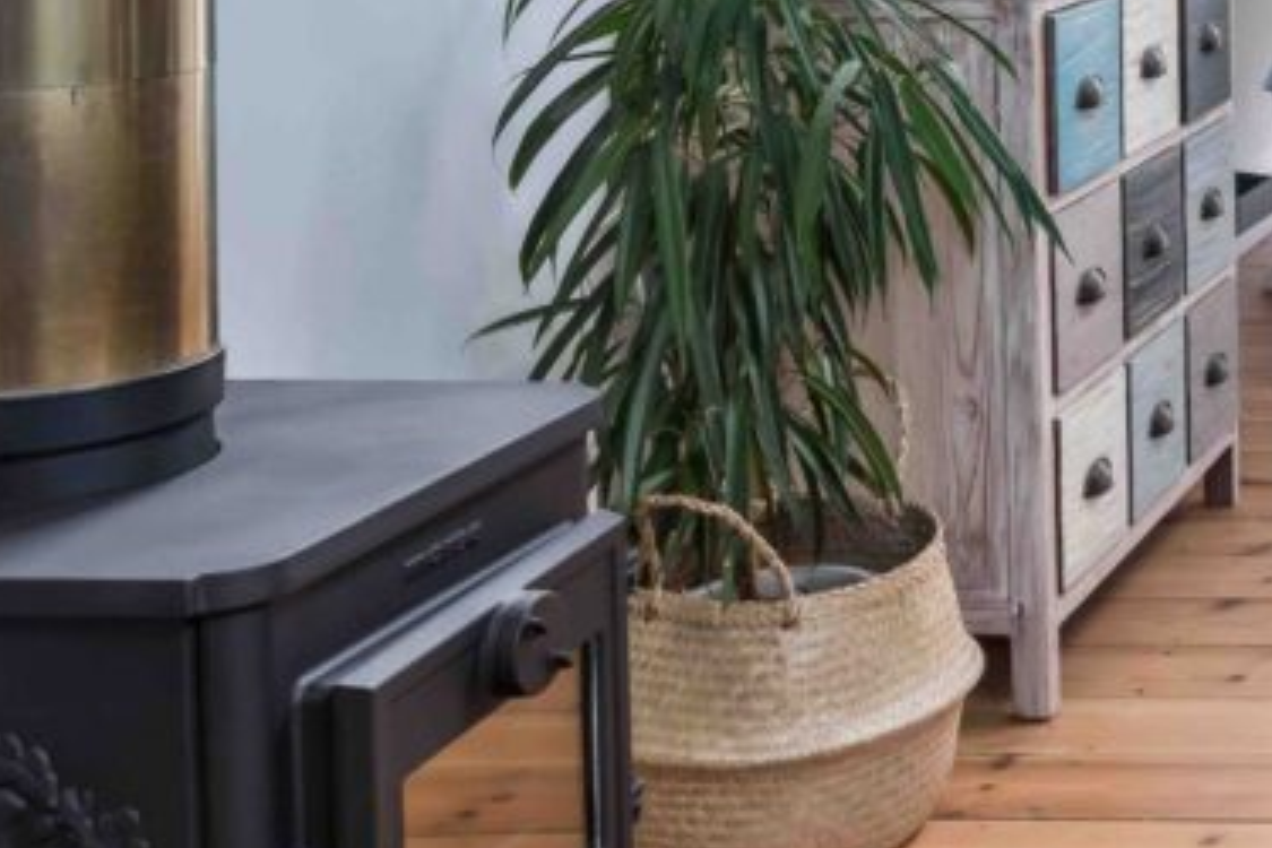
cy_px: 51
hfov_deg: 25.0
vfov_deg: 20.7
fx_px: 2261
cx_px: 1847
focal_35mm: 64
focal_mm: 20
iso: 320
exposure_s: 1/10
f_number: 13
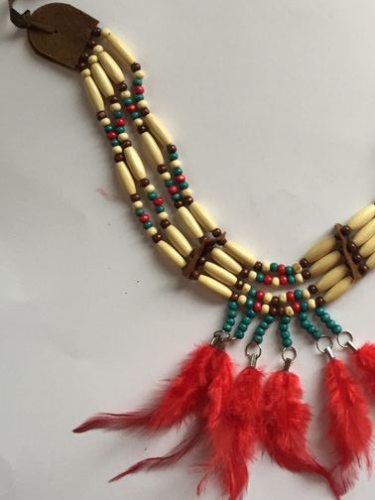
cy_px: 160
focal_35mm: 46
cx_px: 274
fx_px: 664
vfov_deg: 40.6
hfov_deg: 31.1
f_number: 2.2
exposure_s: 1/33
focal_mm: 4.15
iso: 64
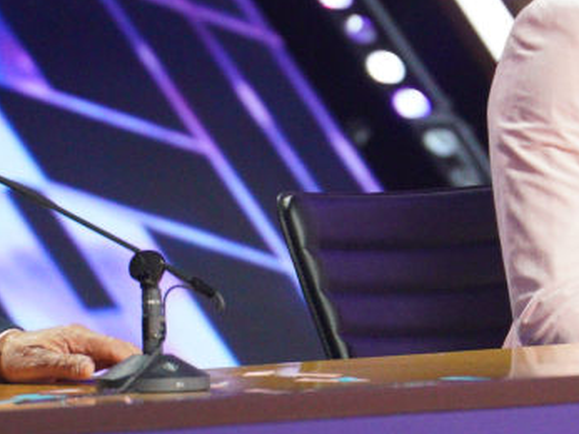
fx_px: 12808
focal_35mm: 766
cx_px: 744
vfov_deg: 1.9
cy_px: 204
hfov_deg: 2.6
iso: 4000
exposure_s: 1/250
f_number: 3.2
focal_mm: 180
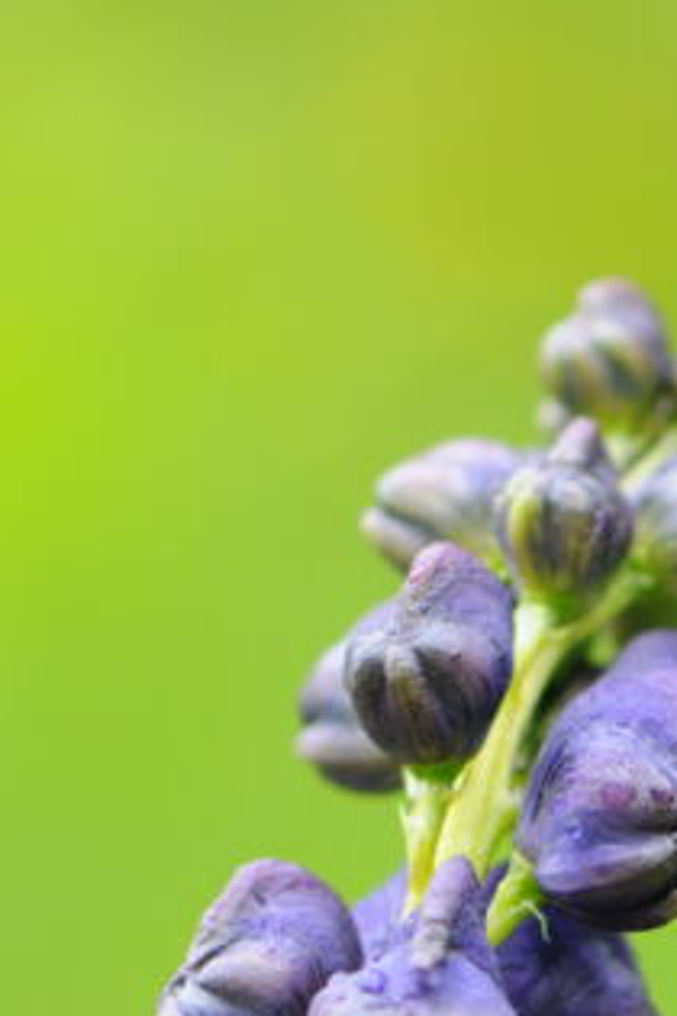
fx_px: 12677
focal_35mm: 449
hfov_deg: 3.1
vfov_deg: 4.6
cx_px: 625
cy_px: 1287
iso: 200
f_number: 4
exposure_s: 1/200
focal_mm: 105
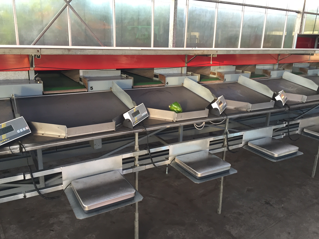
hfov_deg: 61.7
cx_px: 160
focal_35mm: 29
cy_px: 120
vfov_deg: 48.2
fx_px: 267
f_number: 2.2
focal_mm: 4.15
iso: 32
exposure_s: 1/30
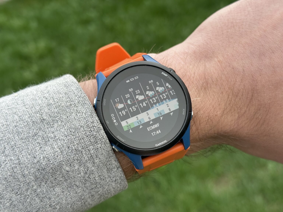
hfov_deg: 39.7
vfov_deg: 30.3
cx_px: 142
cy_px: 106
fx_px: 392
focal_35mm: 48
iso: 64
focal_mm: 6.76
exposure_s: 1/400
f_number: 1.78
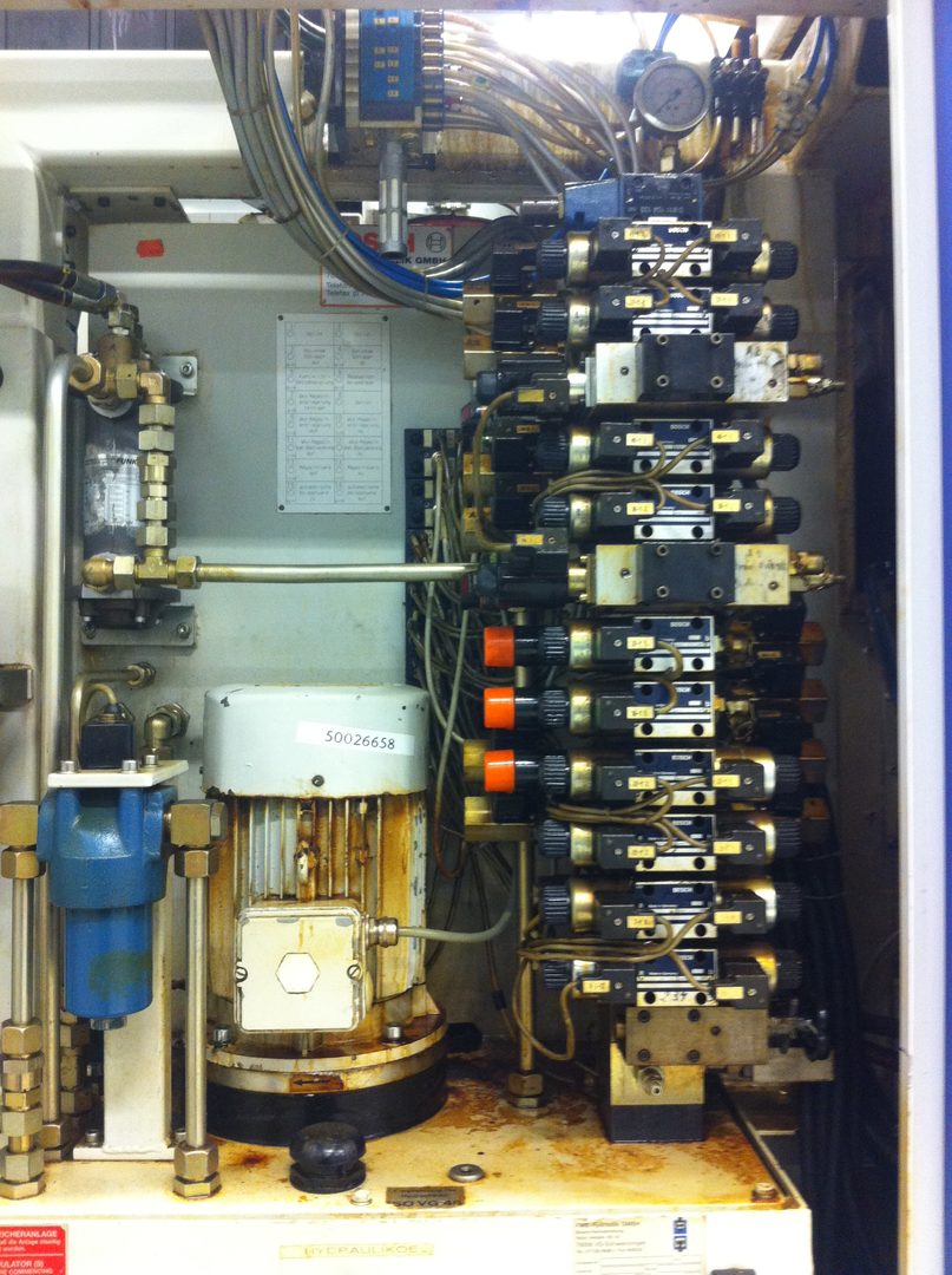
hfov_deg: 40.6
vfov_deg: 52.7
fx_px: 1286
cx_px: 476
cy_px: 638
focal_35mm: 35
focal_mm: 3.85
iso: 200
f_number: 2.8
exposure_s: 1/15
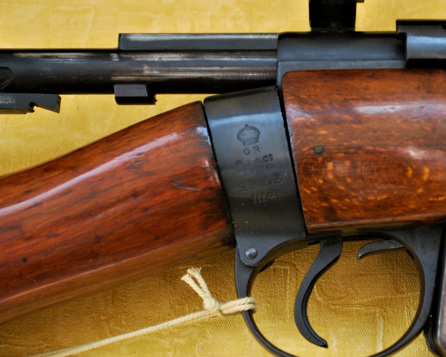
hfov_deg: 18.9
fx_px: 1341
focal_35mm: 102
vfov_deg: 15.2
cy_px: 177
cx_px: 270
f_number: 5.6
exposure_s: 1/40
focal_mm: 55
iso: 400
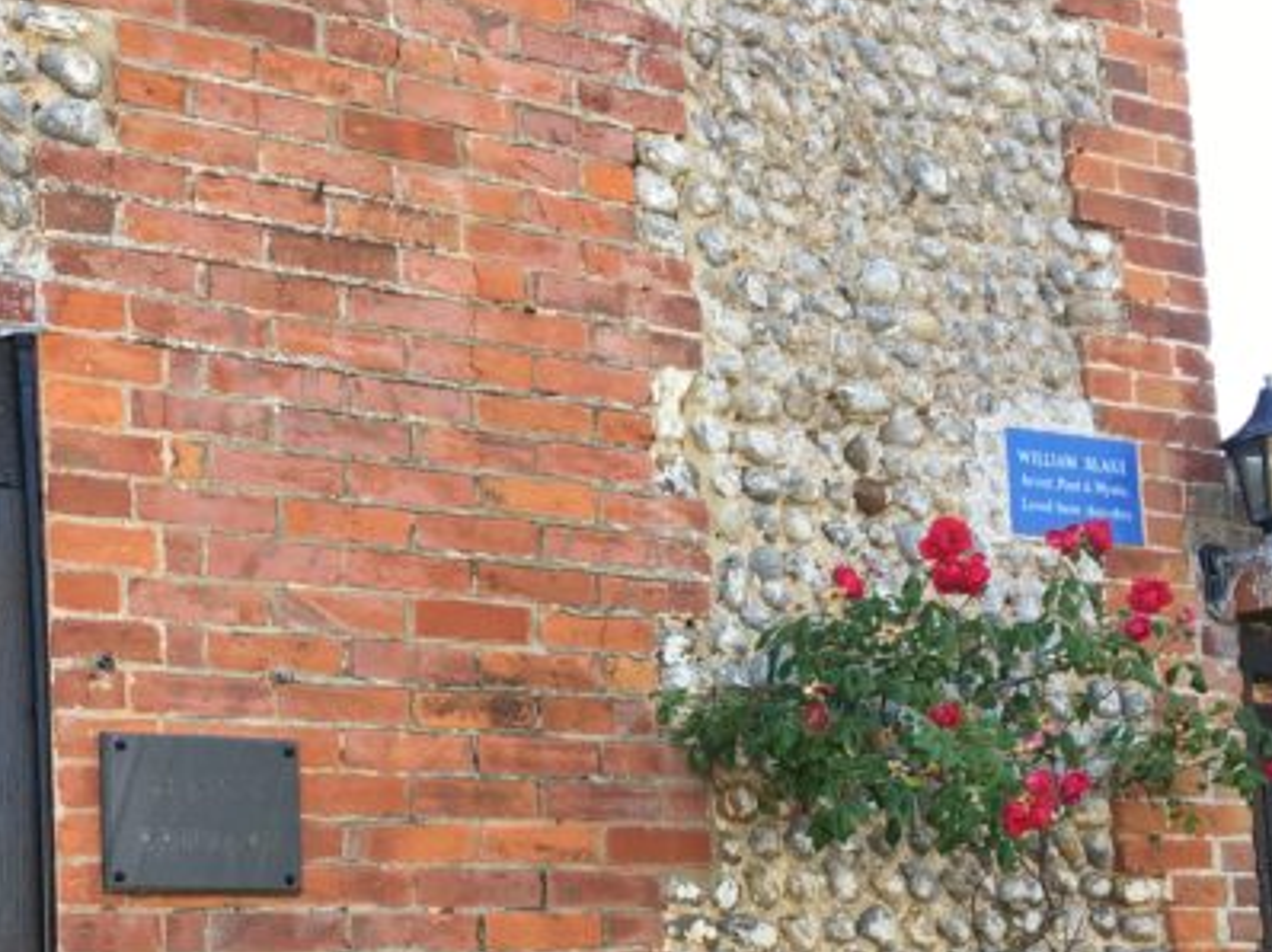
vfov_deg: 25.1
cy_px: 907
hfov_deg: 34.1
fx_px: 2057
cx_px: 428
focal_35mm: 56
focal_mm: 4.15
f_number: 2.2
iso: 25
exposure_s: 1/100
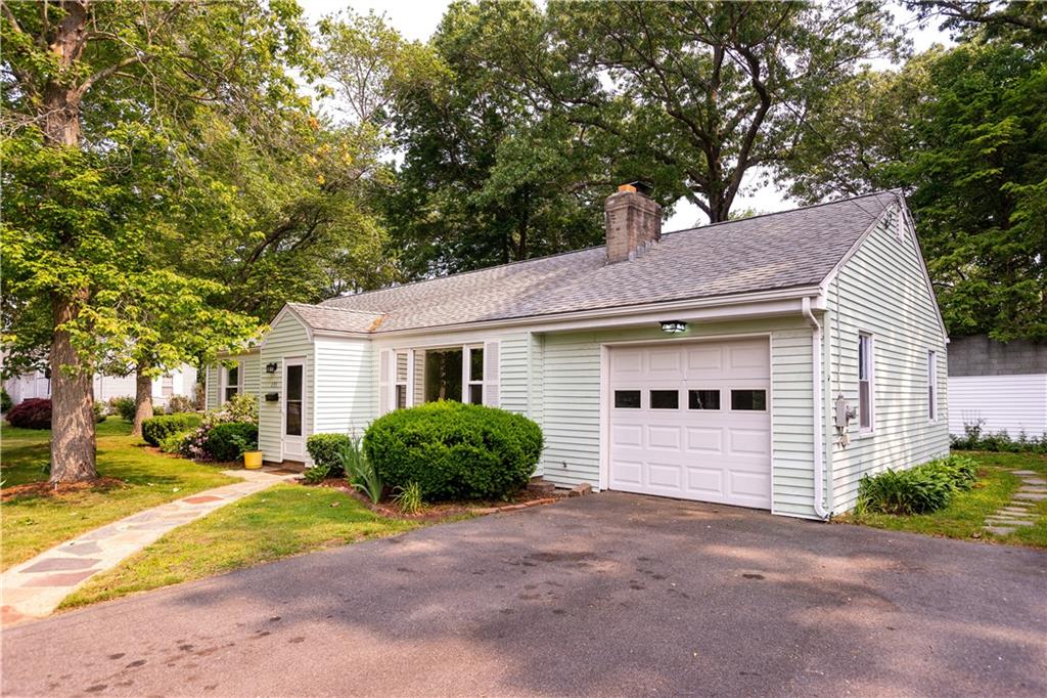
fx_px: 581
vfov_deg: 61.9
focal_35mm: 20
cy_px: 349
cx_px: 524
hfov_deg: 84.0
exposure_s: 1/320
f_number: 6.3
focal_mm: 20
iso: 320
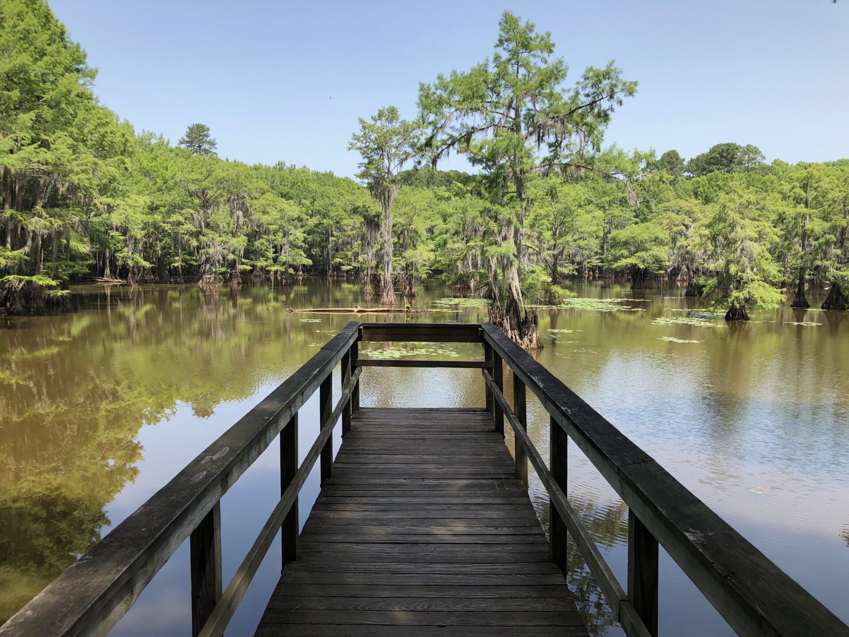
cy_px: 318
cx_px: 424
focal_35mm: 28
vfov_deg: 49.7
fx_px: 687
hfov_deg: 63.4
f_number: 1.8
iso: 20
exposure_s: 1/796
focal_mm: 3.99
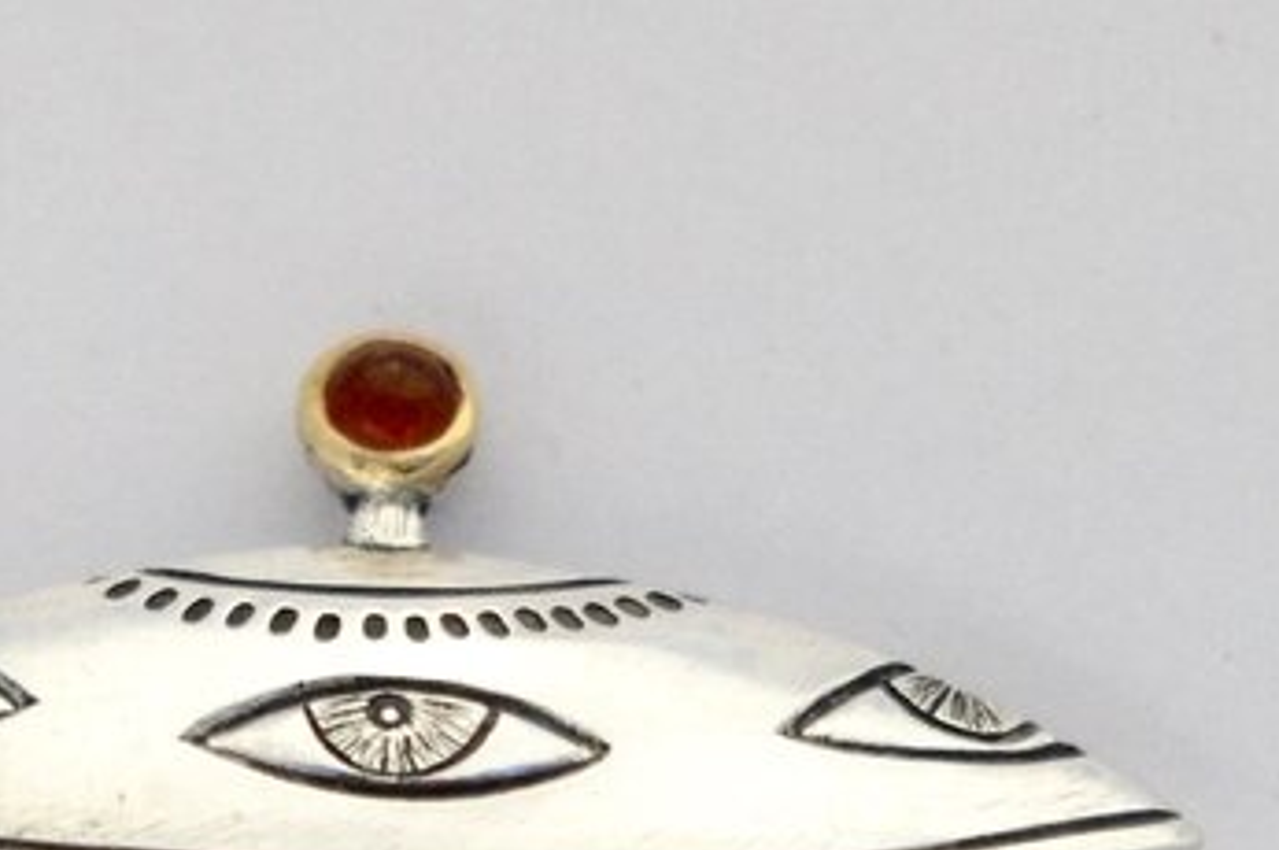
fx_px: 7880
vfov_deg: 6.2
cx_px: 347
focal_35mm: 222
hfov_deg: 9.3
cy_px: 665
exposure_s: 1/2000
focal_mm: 80
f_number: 11
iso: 3200
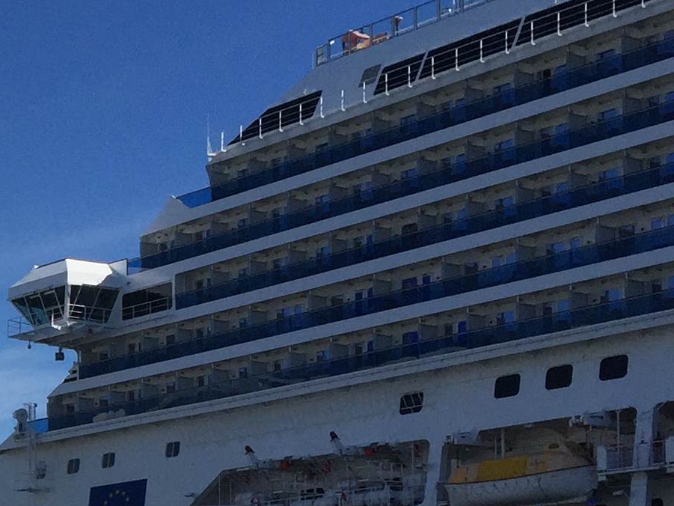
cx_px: -331
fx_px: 2045
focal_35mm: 105
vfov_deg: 13.6
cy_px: 642
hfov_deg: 17.0
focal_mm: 4.15
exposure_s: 1/4950
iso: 32
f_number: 2.2
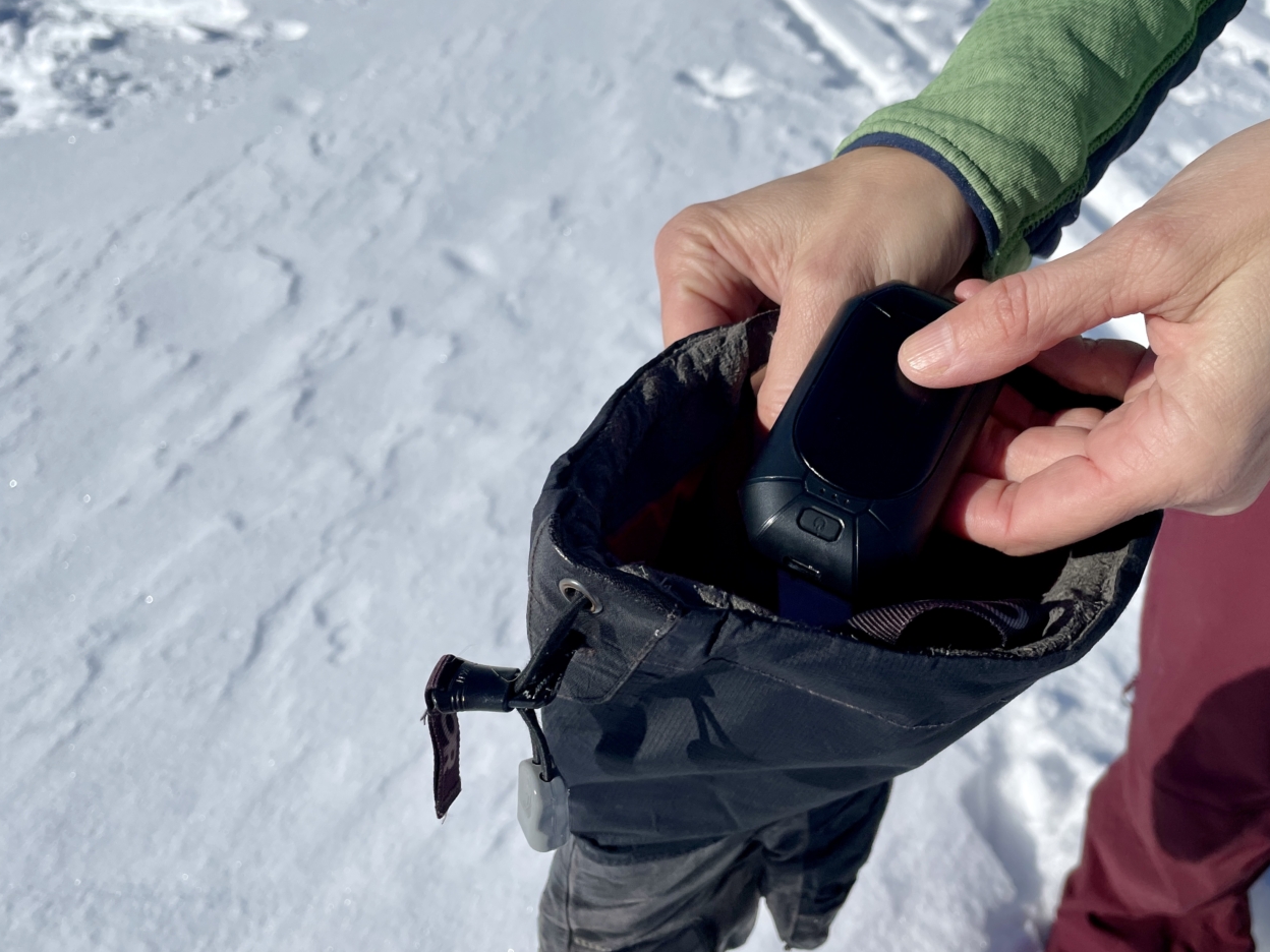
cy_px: 457
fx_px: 1174
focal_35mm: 32
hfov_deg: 56.7
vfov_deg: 44.2
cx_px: 703
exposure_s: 1/9804
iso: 32
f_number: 1.6
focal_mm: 4.2
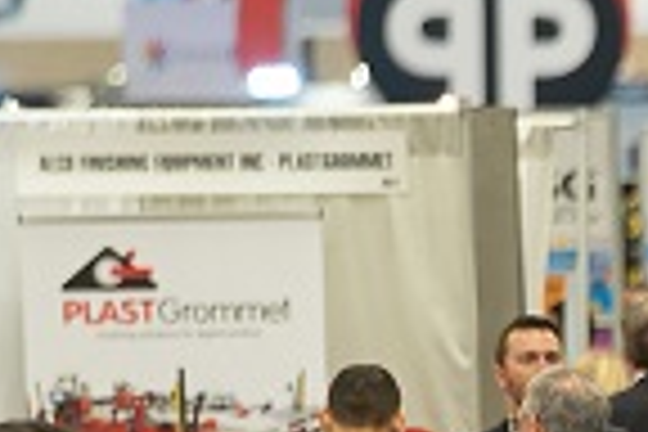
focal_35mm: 1041
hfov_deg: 2.0
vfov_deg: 1.3
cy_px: 706
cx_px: 1570
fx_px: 18737
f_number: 2.8
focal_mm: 200
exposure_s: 1/100
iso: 640
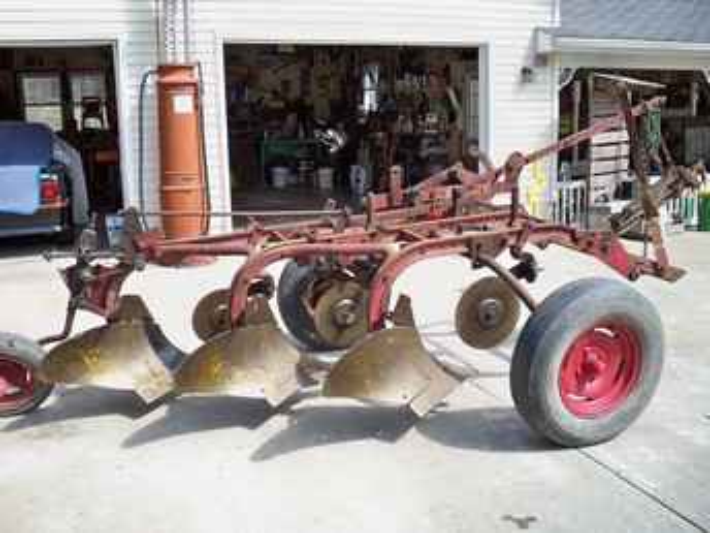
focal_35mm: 35
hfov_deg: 52.6
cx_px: 355
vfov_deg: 40.7
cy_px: 266
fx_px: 718
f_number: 3.1
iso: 64
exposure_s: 1/250
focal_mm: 6.3
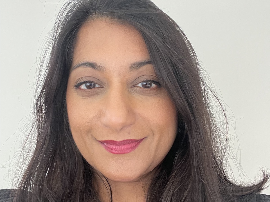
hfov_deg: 59.9
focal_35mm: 30
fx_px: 234
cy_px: 101
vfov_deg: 46.8
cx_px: 135
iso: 200
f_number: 2.2
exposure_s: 1/60
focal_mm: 2.71
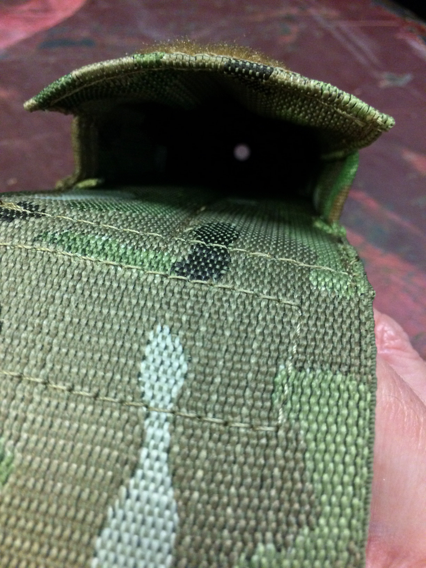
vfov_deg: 61.7
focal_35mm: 29
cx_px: 213
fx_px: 476
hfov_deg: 48.2
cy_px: 284
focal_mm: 4.15
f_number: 2.2
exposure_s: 1/33
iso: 320
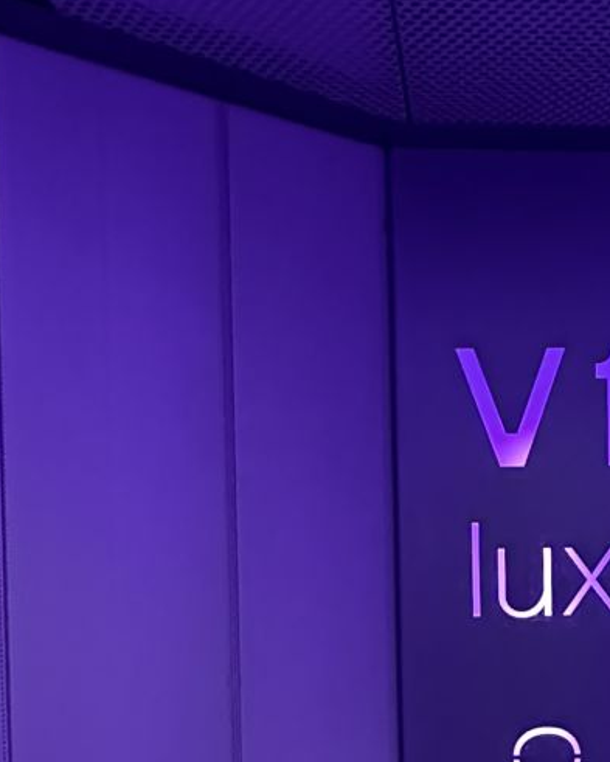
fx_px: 1286
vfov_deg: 32.1
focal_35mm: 57
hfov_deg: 25.6
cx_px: 577
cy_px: 616
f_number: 2.2
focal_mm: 2.22
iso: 1000
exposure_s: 1/50
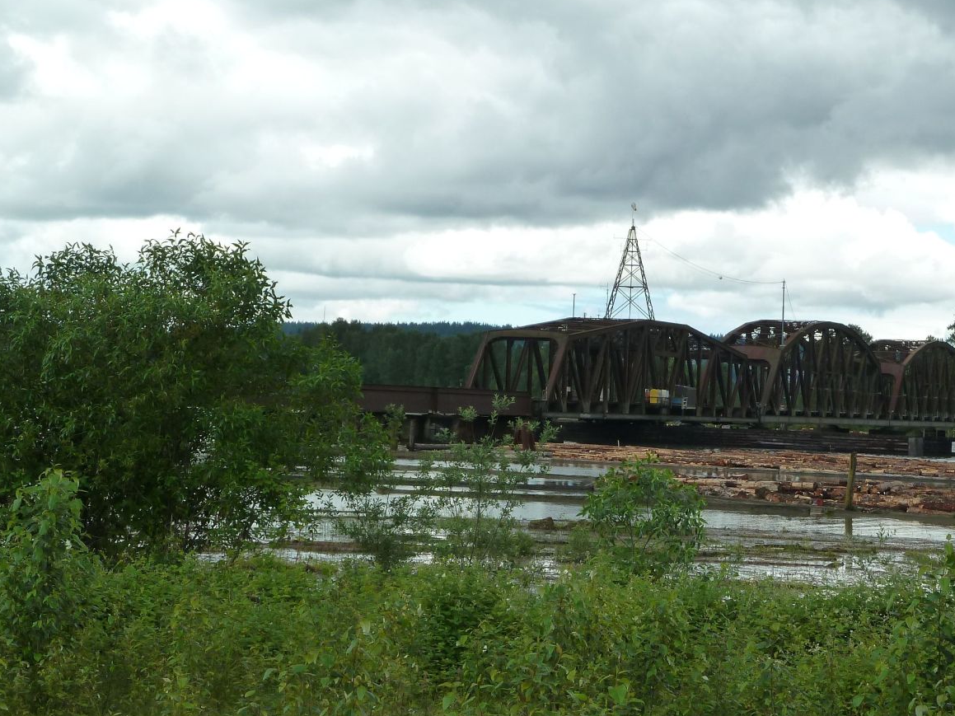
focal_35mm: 87
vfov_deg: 16.9
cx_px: 642
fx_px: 2400
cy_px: 449
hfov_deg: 22.4
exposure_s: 1/320
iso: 125
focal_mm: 10.3
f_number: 4
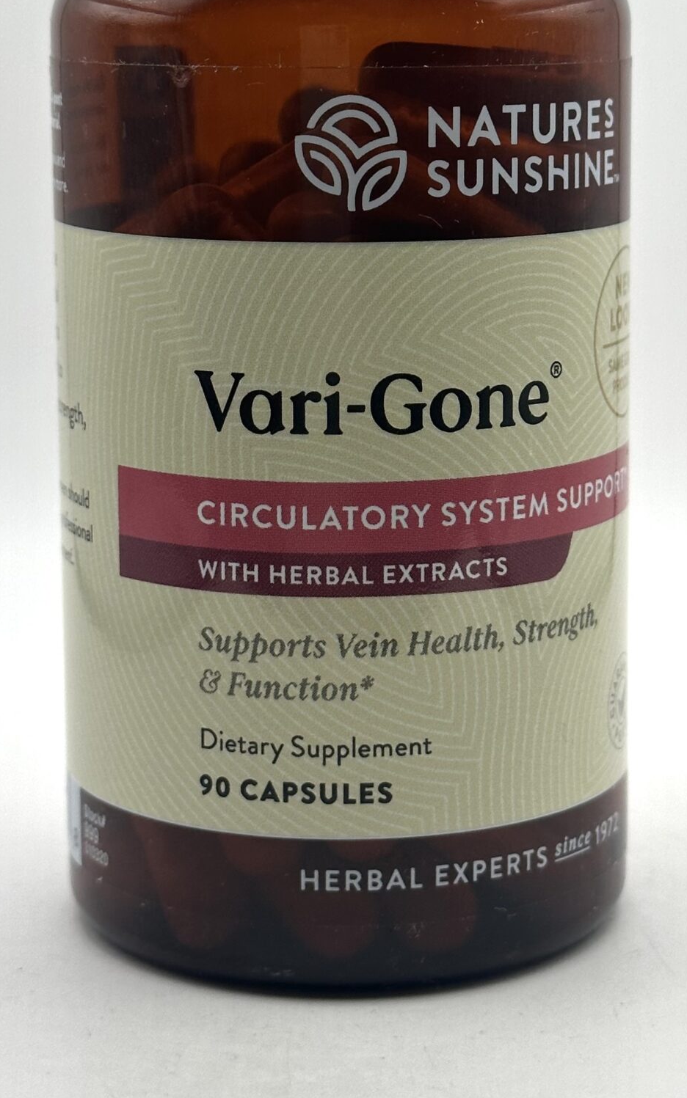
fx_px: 2605
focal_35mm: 87
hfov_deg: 15.0
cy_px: 336
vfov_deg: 23.7
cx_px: 368
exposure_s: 1/333
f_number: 1.78
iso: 64
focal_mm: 6.86
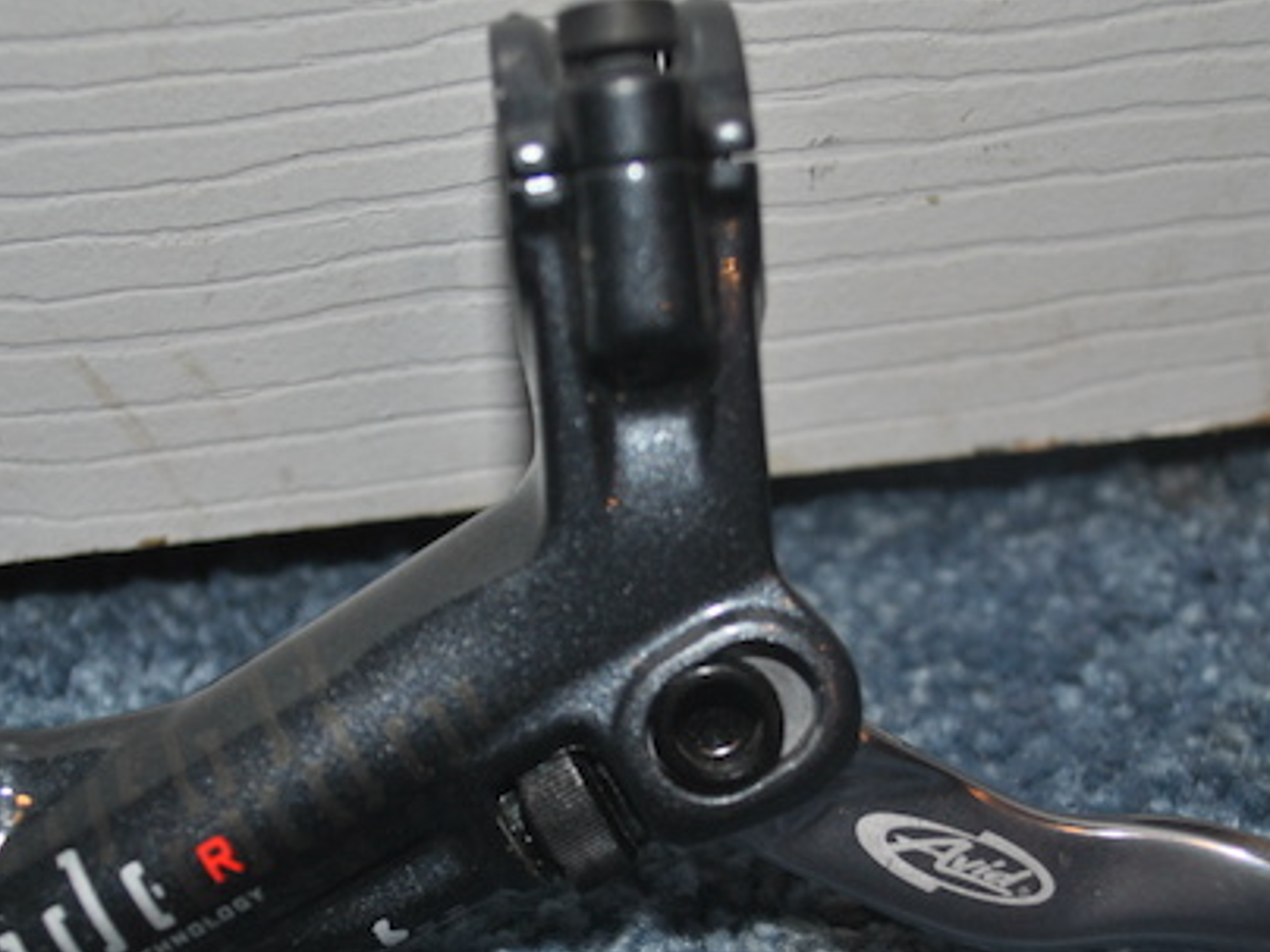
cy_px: 666
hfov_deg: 30.7
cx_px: 588
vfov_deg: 23.1
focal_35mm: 63
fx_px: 2311
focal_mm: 22
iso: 100
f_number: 3.8
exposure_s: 1/60
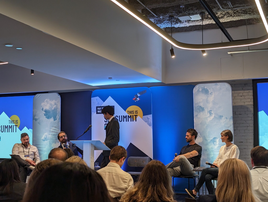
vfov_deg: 29.7
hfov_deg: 38.9
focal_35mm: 49
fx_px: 380
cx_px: 134
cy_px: 101
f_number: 1.68
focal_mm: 6.9
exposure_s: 1/22.5
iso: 33
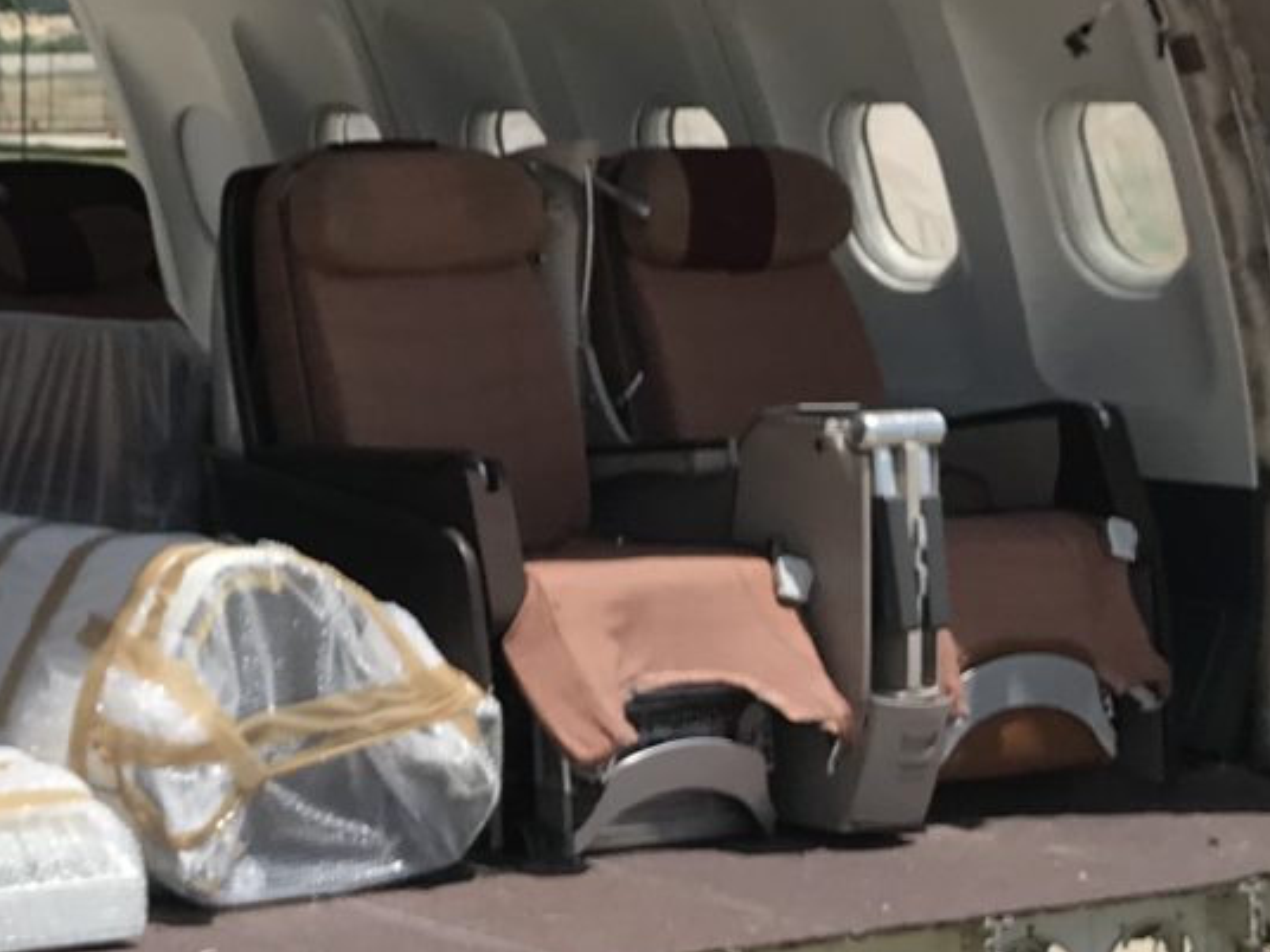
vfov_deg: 13.8
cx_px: -235
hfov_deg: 17.6
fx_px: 3926
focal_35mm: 107
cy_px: 253
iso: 20
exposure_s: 1/2817
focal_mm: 3.99
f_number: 1.8
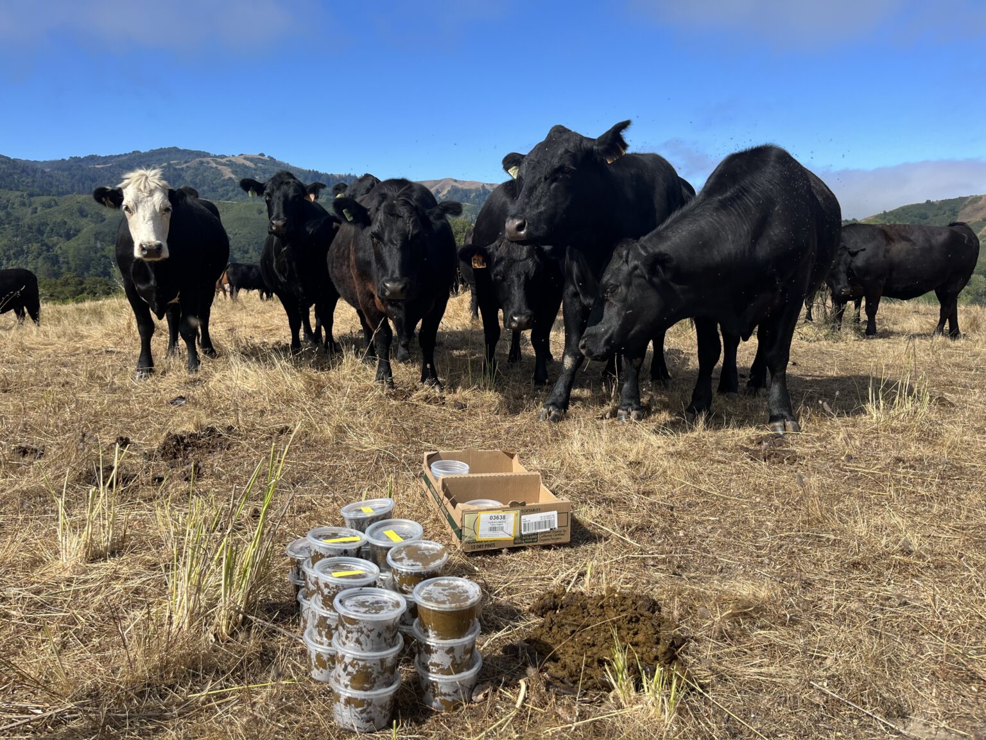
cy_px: 370
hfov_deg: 67.3
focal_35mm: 26
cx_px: 493
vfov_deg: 53.1
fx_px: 741
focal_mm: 5.1
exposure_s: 1/3049
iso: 50
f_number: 1.6
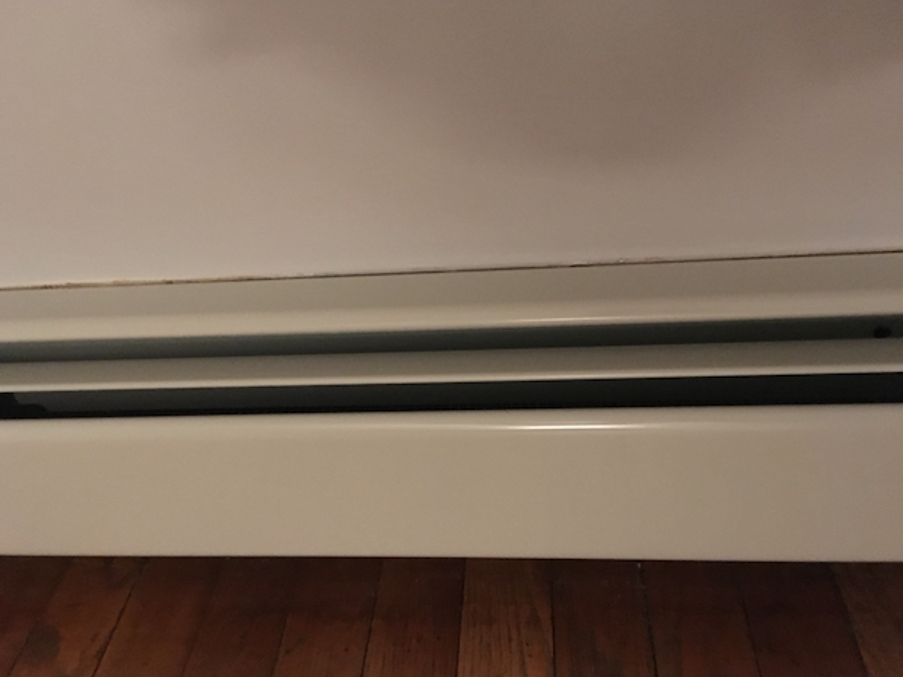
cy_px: 340
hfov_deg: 60.0
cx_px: 449
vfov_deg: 46.8
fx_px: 782
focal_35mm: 30
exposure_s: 1/15
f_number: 2.2
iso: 640
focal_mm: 4.15
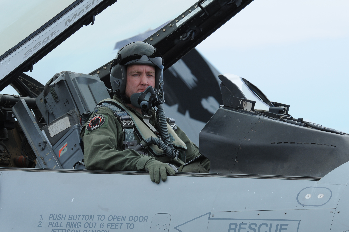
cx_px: 174
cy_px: 116
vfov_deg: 7.0
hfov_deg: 10.6
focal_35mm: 195
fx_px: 1888
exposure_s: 1/500
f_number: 7.1
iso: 200
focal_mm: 130
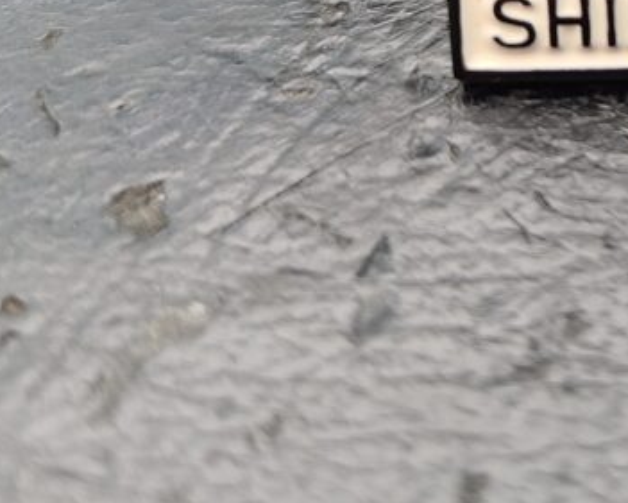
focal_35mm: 74
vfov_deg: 19.0
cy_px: -166
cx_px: 789
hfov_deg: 23.2
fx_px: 1376
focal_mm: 5.4
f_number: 1.8
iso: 160
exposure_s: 1/40
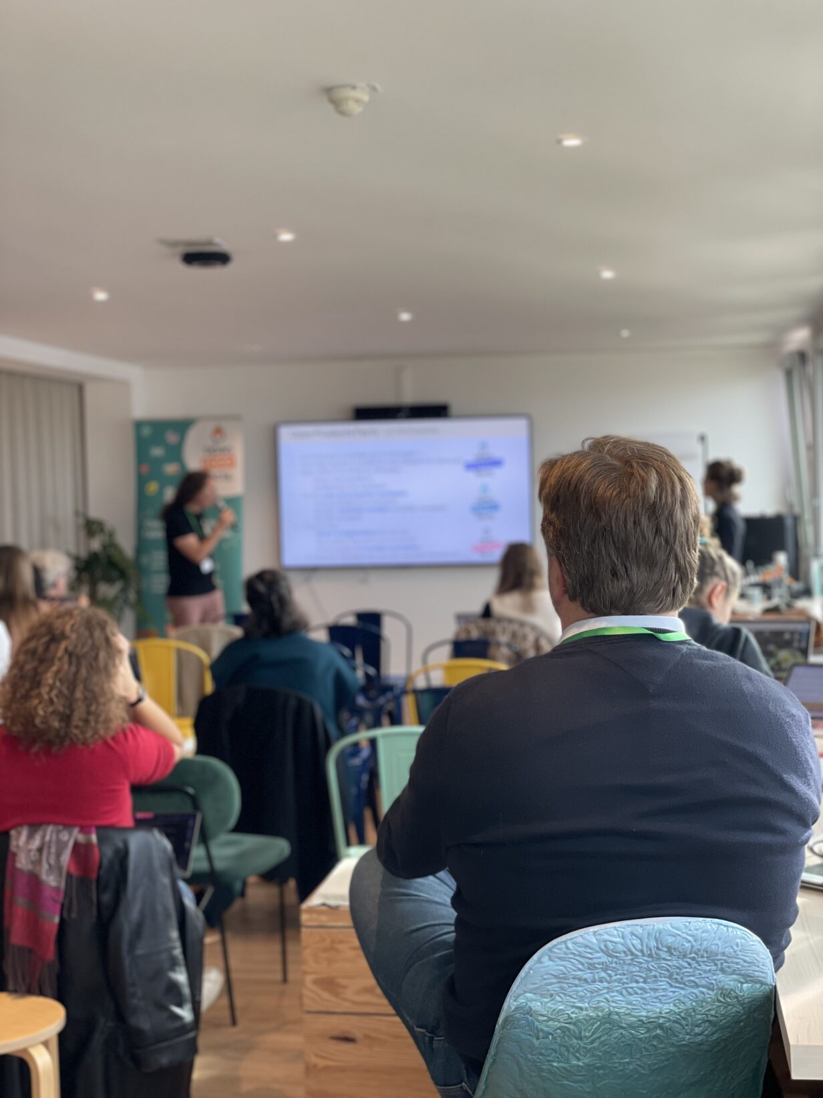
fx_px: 1649
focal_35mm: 52
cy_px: 549
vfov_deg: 36.8
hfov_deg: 28.0
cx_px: 412
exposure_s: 1/122
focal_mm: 6
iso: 80
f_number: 2
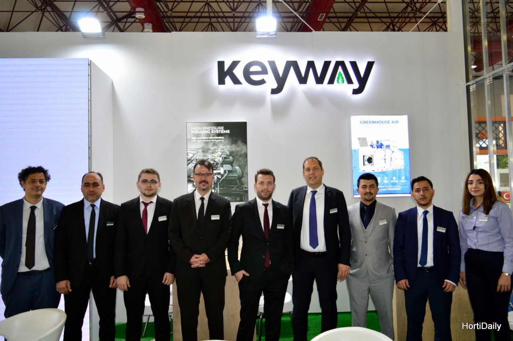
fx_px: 384
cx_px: 256
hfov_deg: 67.4
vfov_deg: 47.8
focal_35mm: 27
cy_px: 170
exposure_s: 1/125
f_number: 4.5
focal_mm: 18
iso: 800
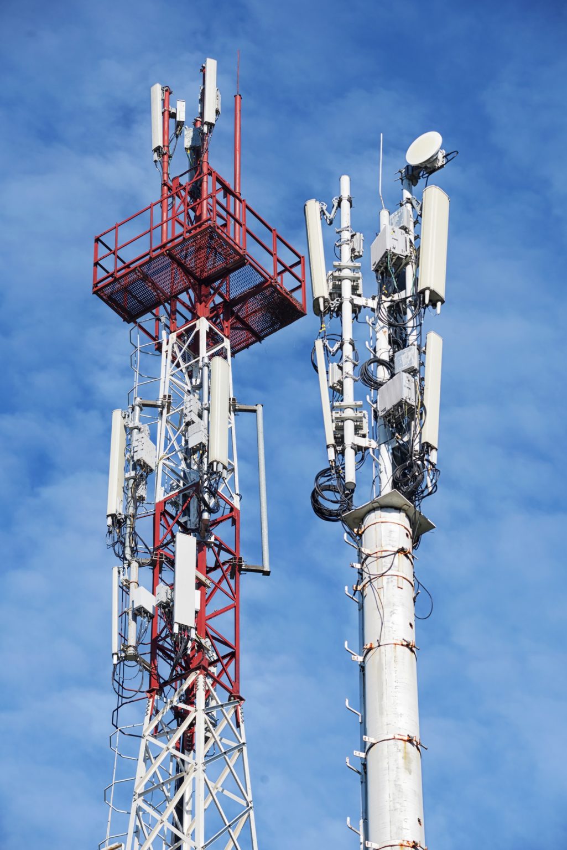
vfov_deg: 15.2
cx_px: 284
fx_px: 3187
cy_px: 425
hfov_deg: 10.2
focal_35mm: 135
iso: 200
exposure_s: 1/640
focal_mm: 135
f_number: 8
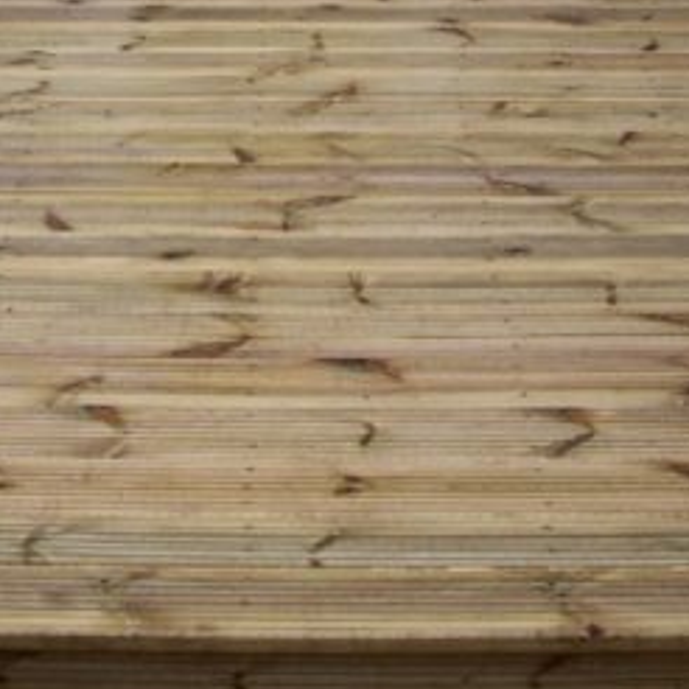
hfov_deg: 18.5
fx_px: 2117
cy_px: 20
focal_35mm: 94
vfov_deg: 18.1
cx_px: 258
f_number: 2.7
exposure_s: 1/675
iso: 80
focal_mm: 5.6
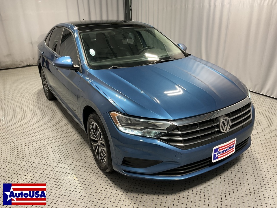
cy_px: 104
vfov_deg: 48.2
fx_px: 232
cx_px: 138
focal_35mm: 29
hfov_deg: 61.7
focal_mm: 3
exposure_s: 1/60
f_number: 1.8
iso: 50
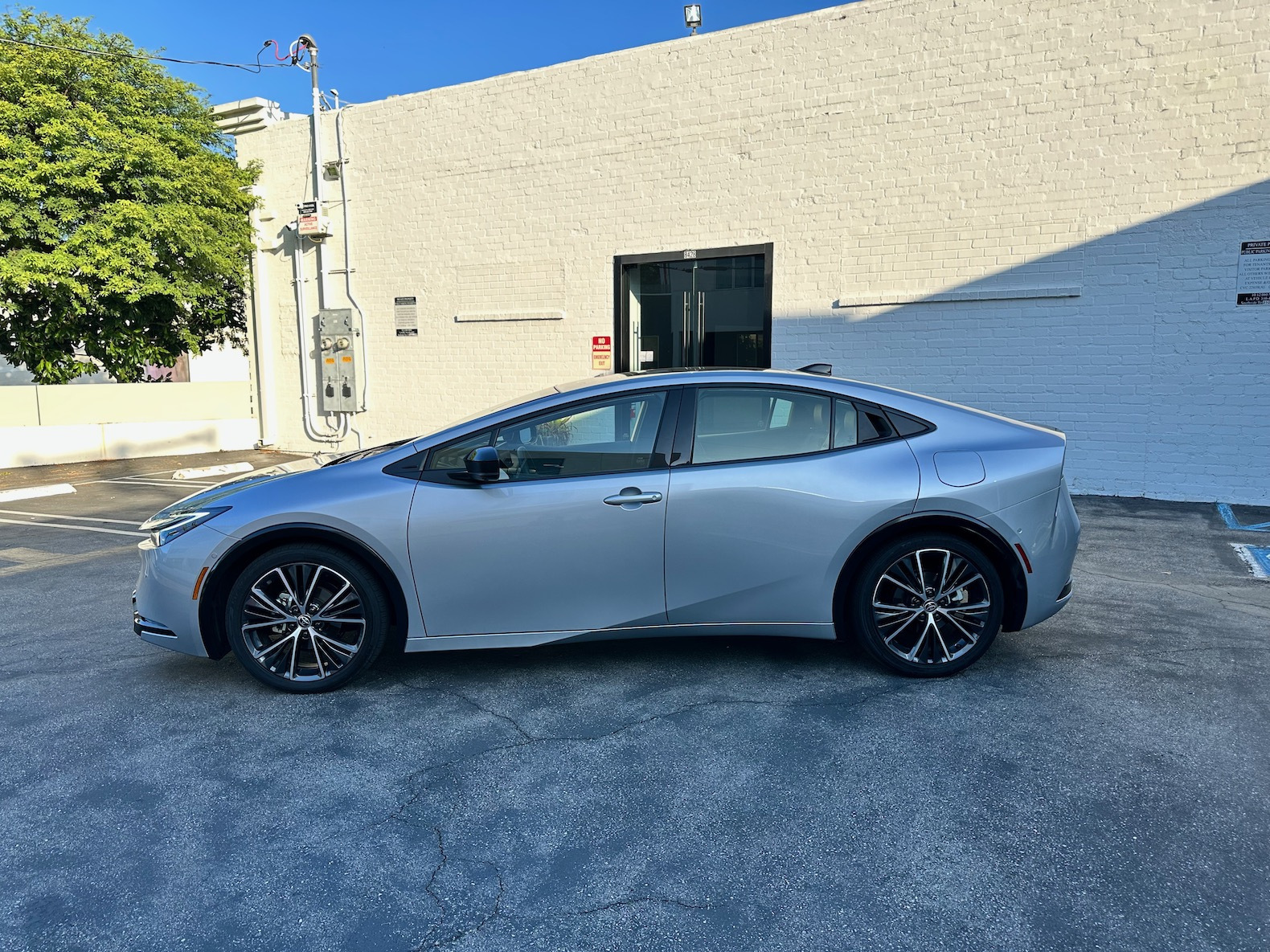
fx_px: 881
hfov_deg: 71.6
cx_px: 635
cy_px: 476
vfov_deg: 56.8
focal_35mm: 24
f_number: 1.78
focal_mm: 6.86
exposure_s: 1/623
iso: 80
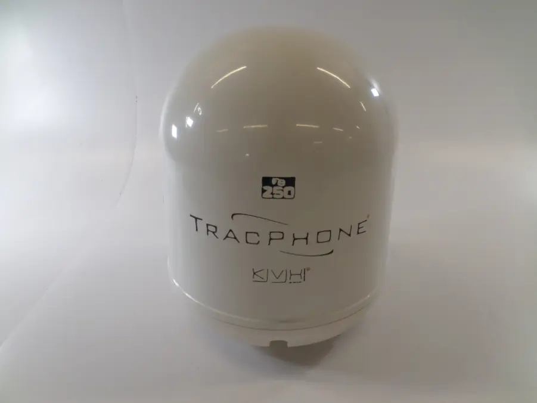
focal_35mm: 25
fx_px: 388
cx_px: 268
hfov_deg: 69.4
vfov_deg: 54.9
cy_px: 202
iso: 80
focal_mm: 4.5
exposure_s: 1/125
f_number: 2.5
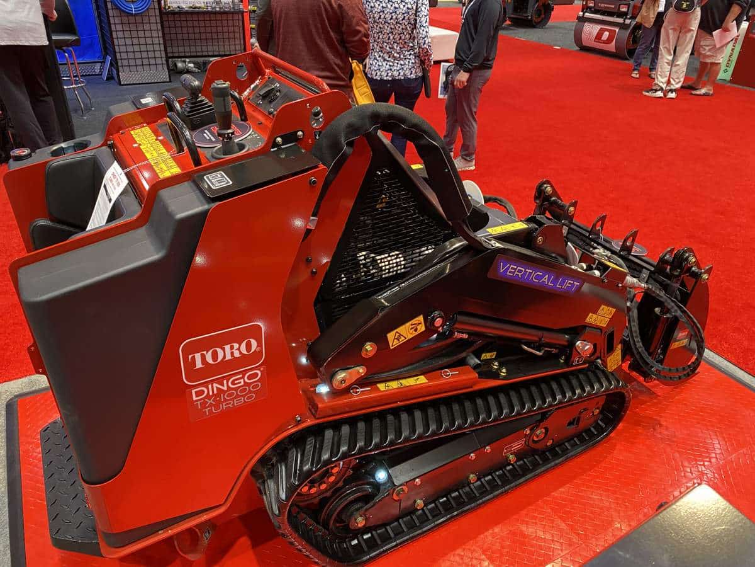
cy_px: 284
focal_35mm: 26
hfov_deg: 67.3
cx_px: 378
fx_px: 567
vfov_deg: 53.1
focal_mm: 4.25
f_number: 1.8
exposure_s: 1/60
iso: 400
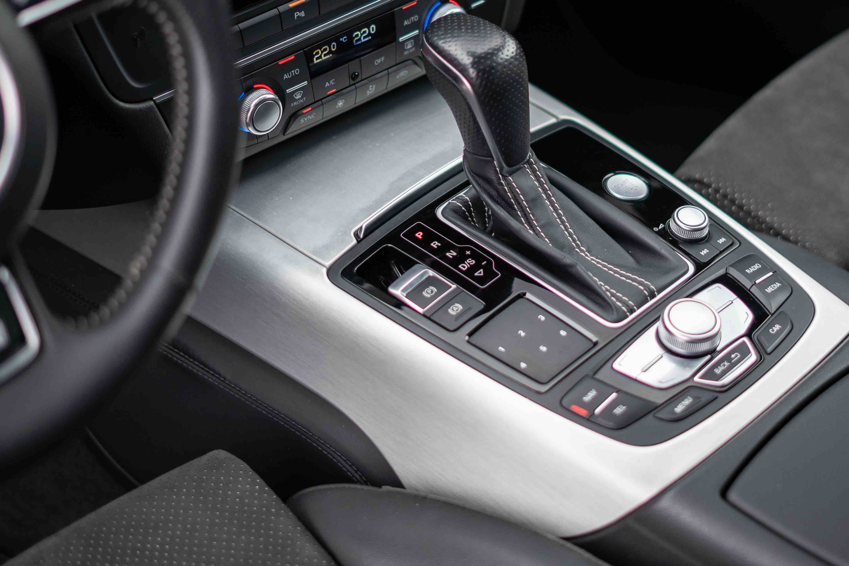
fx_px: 1863
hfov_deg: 25.6
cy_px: 166
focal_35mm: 79
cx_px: 509
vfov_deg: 17.2
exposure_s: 1/250
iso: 100
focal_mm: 50
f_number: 1.8
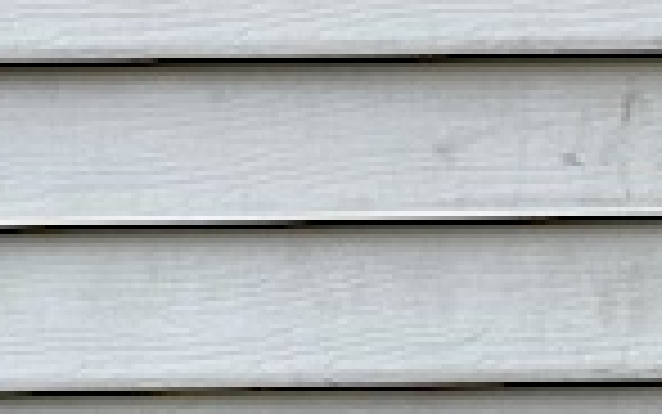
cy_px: 940
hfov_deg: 12.4
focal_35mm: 138
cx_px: -856
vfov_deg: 8.8
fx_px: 2491
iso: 80
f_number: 1.78
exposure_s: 1/319
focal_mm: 6.86
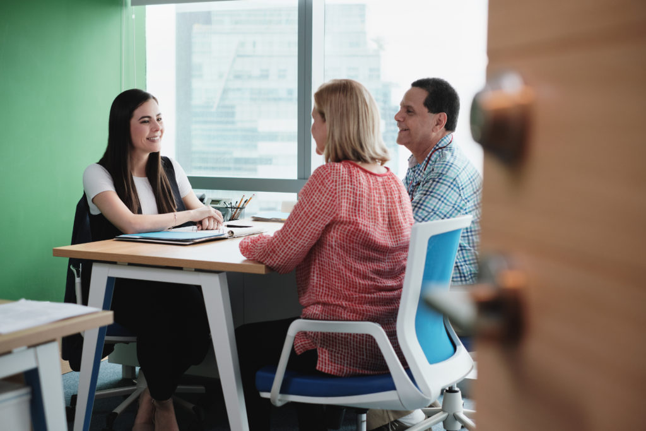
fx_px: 951
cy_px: 216
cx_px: 323
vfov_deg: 25.5
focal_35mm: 53
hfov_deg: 37.5
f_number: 2.2
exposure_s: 1/100
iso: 400
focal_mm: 35
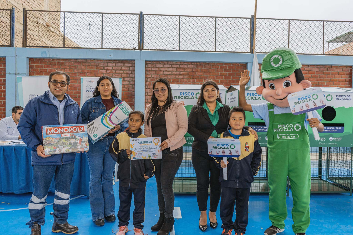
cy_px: 118
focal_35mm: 28
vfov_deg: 46.4
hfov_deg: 65.5
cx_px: 176
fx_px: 275
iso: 500
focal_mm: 28
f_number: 5.6
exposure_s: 1/125
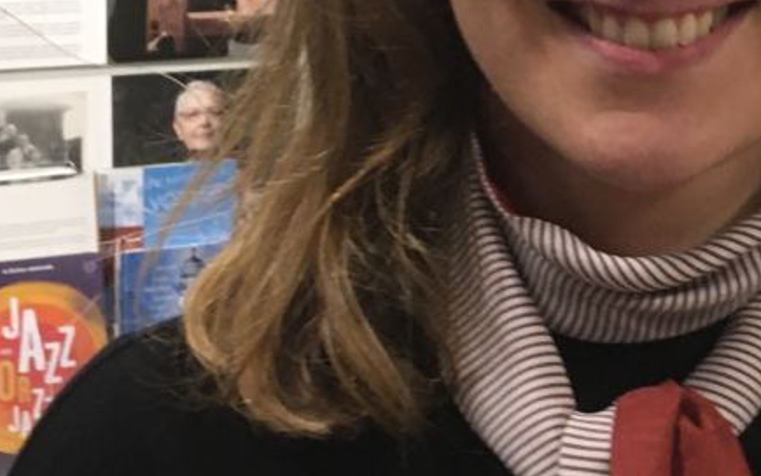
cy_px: -7
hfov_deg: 18.0
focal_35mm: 113
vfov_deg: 11.5
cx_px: 749
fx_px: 2344
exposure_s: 1/33
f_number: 2.2
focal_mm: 4.15
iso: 125
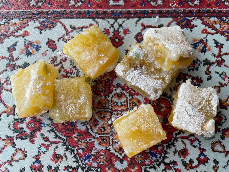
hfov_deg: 67.3
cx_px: 114
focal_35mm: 26
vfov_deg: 53.1
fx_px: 172
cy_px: 86
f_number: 1.6
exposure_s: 1/222
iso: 32
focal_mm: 4.2
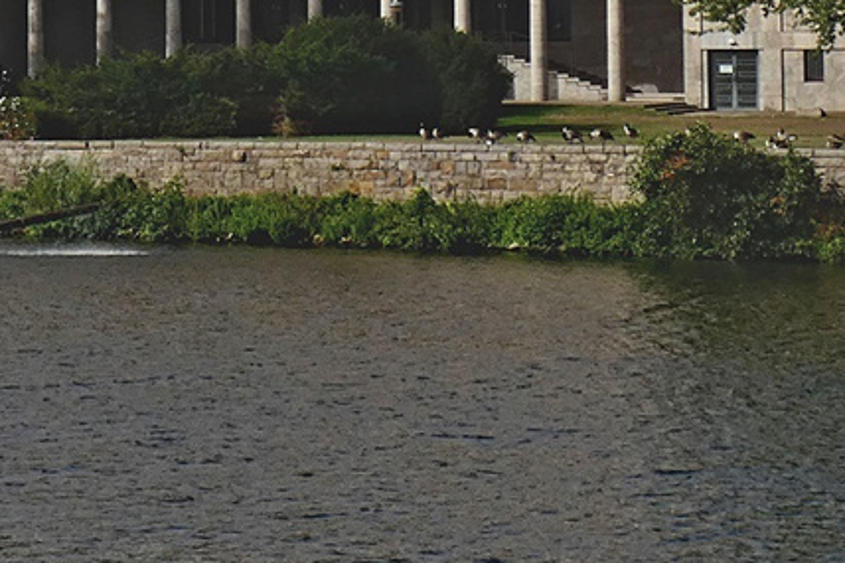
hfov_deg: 11.7
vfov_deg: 7.7
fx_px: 4106
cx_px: 71
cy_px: -213
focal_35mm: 175
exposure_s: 1/1000
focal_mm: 9
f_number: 4
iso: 80
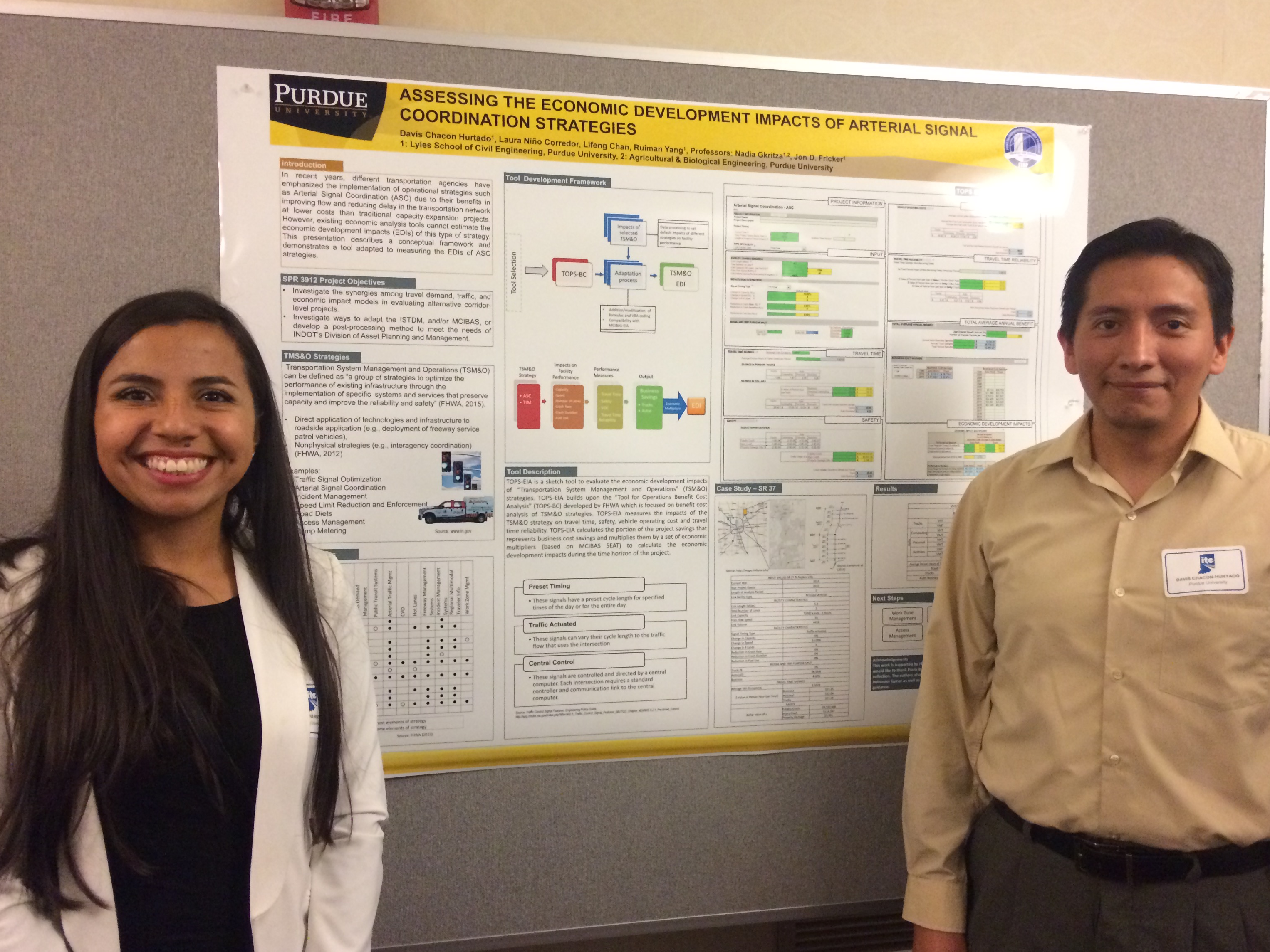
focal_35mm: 31
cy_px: 486
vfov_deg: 45.4
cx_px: 663
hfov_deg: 58.3
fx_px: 1137
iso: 320
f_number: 2.2
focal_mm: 4.15
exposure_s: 1/30
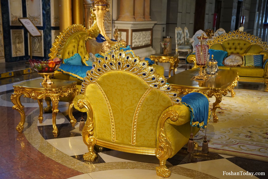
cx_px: 134
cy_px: 90
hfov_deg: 41.1
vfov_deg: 28.1
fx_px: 357
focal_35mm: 48
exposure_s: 1/160
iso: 1600
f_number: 3.2
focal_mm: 32
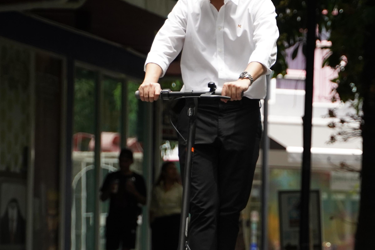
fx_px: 1916
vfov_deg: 7.5
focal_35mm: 184
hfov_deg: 11.2
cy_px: 183
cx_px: 190
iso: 1600
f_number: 2.8
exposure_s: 1/3200
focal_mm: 75
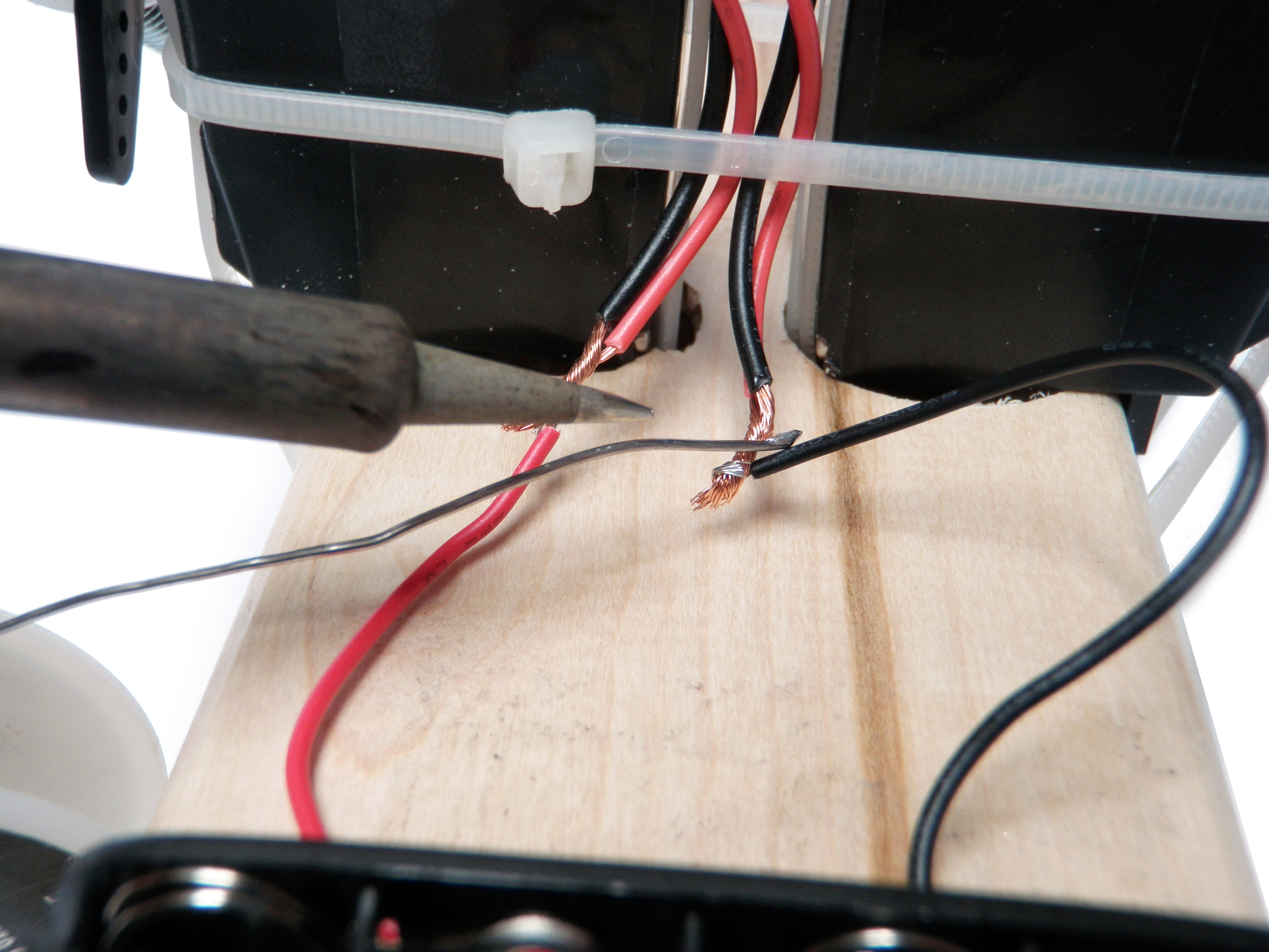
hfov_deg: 51.4
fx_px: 1320
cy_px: 476
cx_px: 634
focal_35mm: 36
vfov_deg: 39.7
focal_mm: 6.53
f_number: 4.1
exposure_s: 1/40
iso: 100
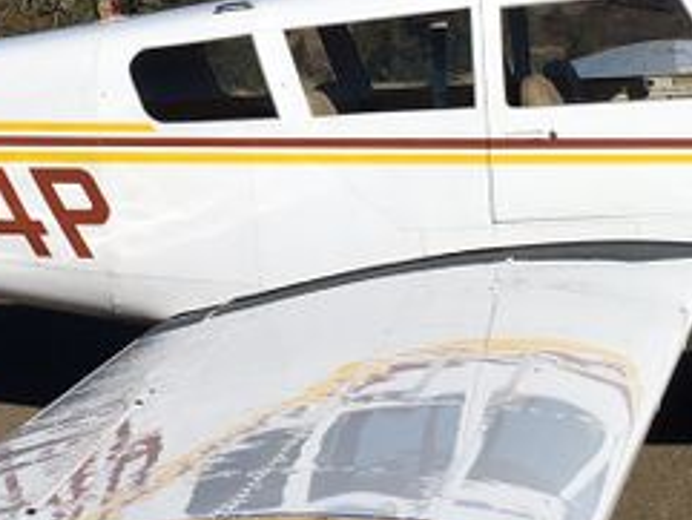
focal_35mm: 112
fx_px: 2240
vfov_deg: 13.0
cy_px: -60
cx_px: 284
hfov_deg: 17.5
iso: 25
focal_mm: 4.15
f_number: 2.2
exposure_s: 1/4049
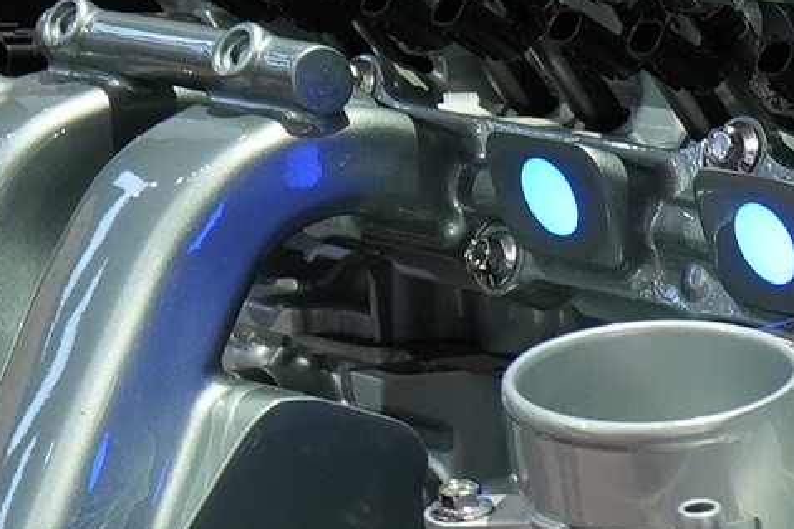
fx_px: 2579
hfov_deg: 13.5
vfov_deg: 11.4
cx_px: 1832
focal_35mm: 117
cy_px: 682
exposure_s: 1/80
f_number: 5
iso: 800
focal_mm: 16
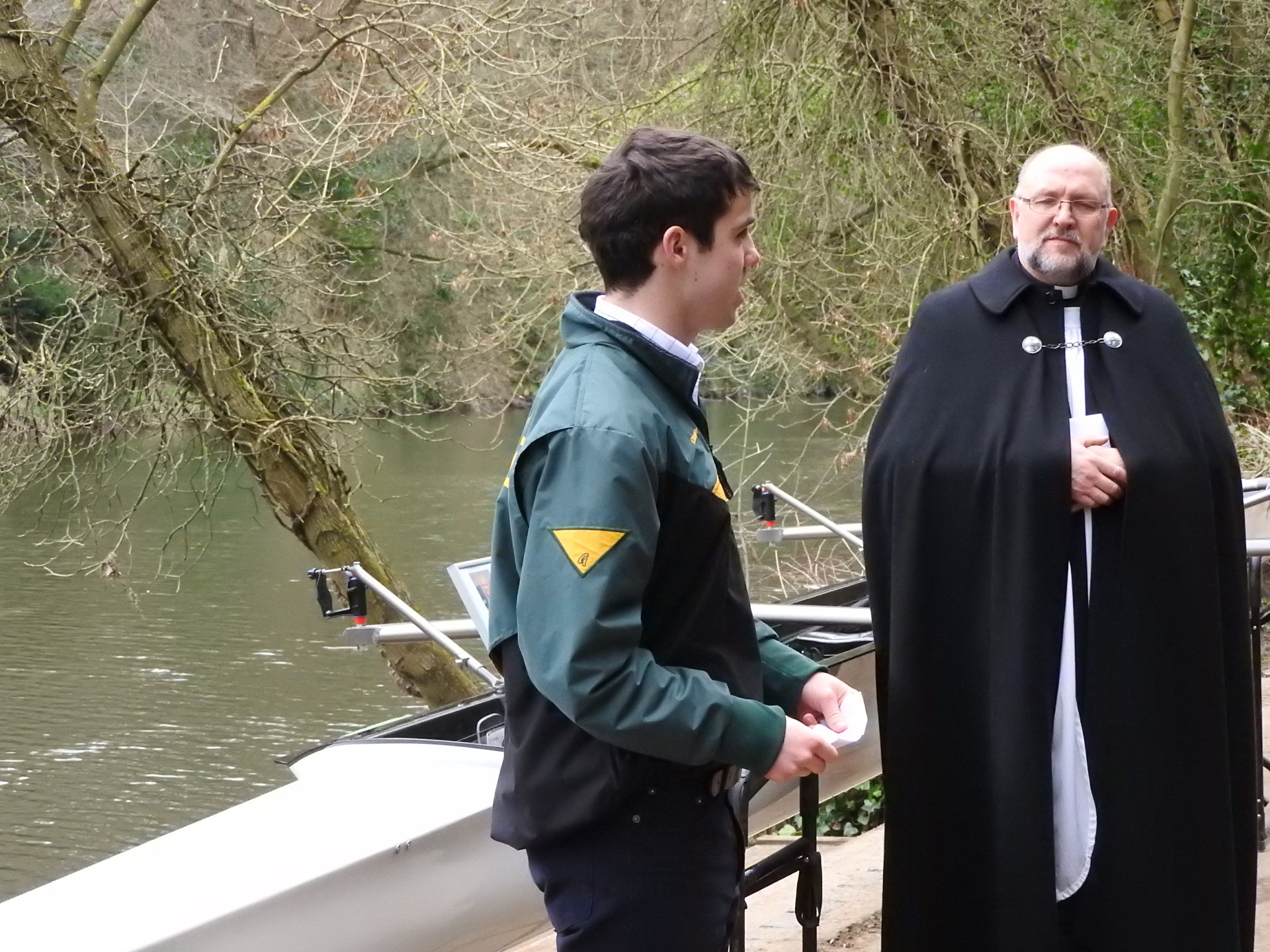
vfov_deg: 15.6
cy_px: 476
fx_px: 3485
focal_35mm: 95
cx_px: 635
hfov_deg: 20.7
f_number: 4.8
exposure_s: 1/500
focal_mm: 17
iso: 1600
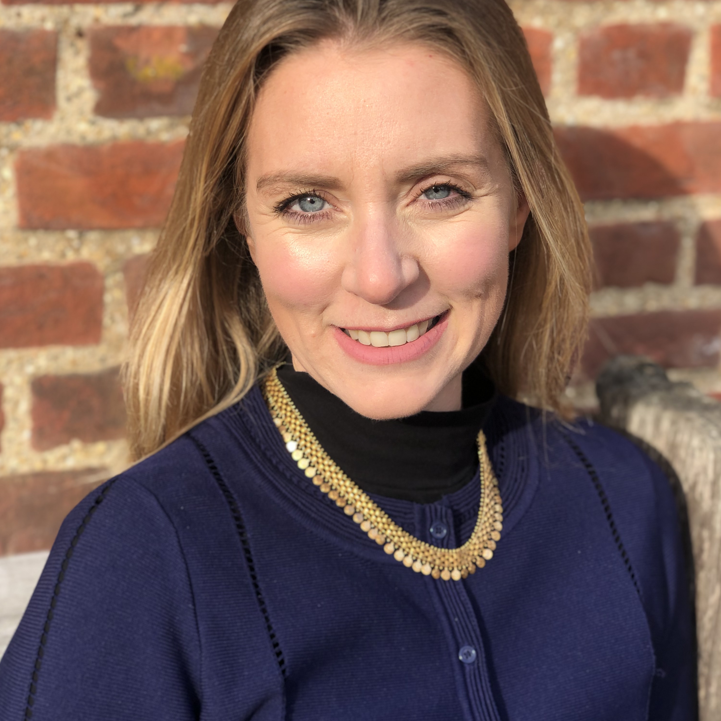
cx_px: 360
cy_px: 288
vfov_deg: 27.7
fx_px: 1461
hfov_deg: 27.7
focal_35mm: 62
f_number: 2.4
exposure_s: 1/322
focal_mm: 6
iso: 16
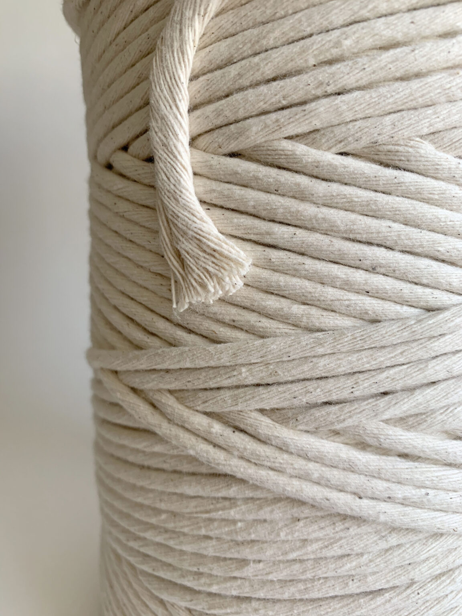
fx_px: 463
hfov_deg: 53.1
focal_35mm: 26
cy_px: 308
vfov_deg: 67.3
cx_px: 231
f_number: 1.8
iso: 64
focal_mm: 4.25
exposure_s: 1/122
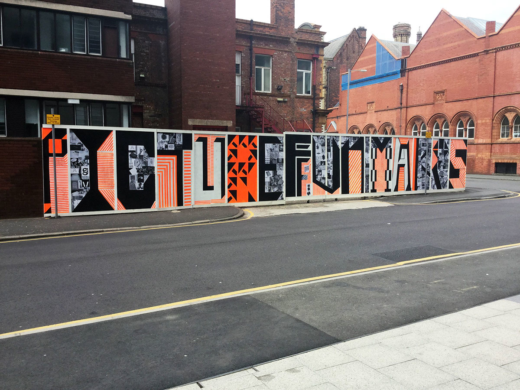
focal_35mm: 31
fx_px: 466
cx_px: 260
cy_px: 195
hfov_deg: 58.4
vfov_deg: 45.4
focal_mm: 3.3
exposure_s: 1/497
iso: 25
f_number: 2.4
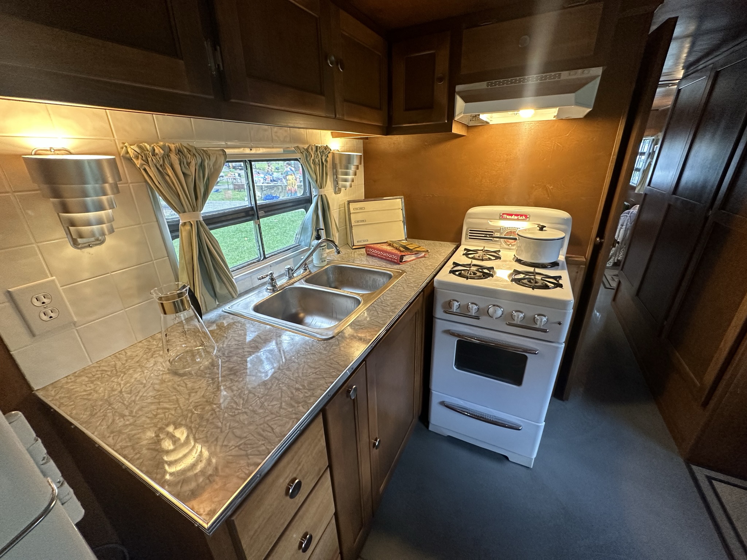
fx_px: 302
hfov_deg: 102.1
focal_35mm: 14
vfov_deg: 85.7
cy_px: 280
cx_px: 374
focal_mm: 2.22
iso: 250
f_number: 2.2
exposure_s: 1/120
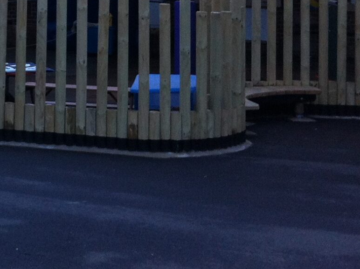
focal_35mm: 116
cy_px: -155
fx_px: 1205
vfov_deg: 12.1
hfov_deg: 15.8
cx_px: -157
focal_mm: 3.85
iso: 80
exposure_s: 1/20
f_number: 2.8
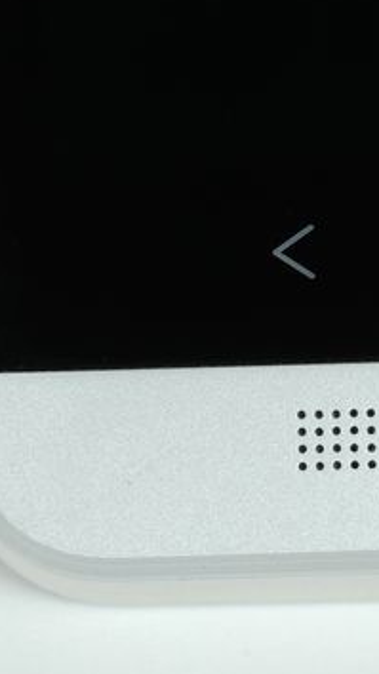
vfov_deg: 5.1
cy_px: 266
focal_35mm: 419
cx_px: 697
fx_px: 7495
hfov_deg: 2.9
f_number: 25
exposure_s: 1/80
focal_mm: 105
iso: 200
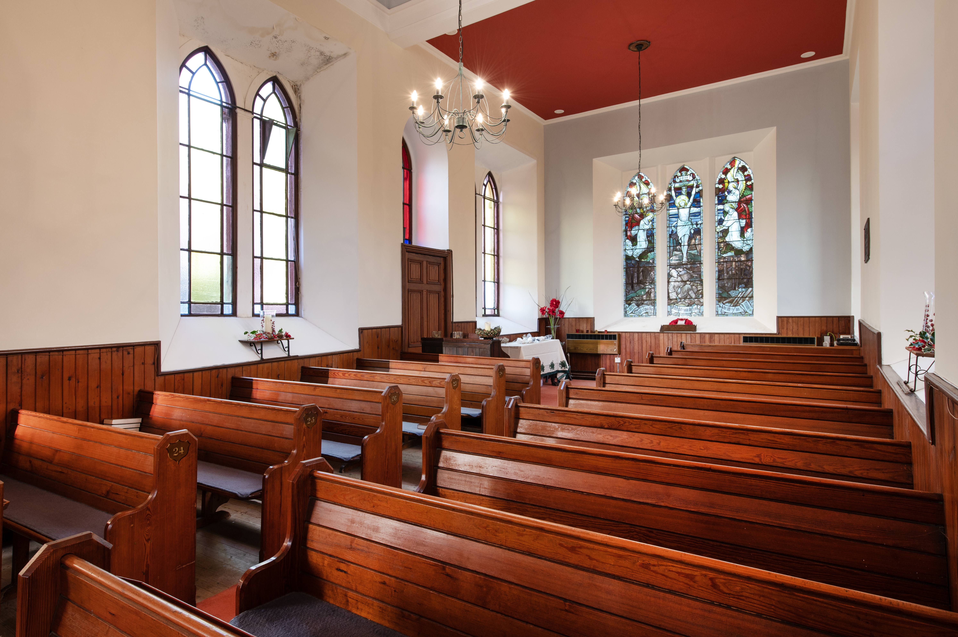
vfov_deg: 61.9
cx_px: 479
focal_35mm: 20
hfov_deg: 84.0
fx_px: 532
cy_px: 318
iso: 320
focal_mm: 20
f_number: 8
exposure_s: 1/5
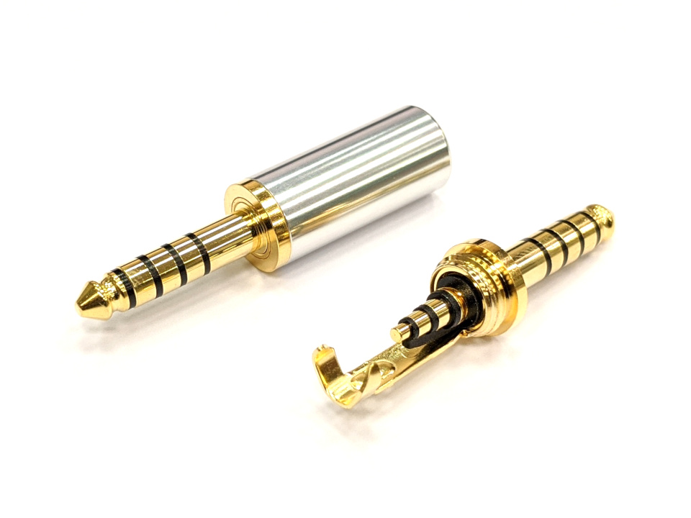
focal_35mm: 27
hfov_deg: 65.3
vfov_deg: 51.4
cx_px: 346
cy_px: 259
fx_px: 539
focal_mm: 4.44
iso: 146
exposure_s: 1/120
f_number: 1.8
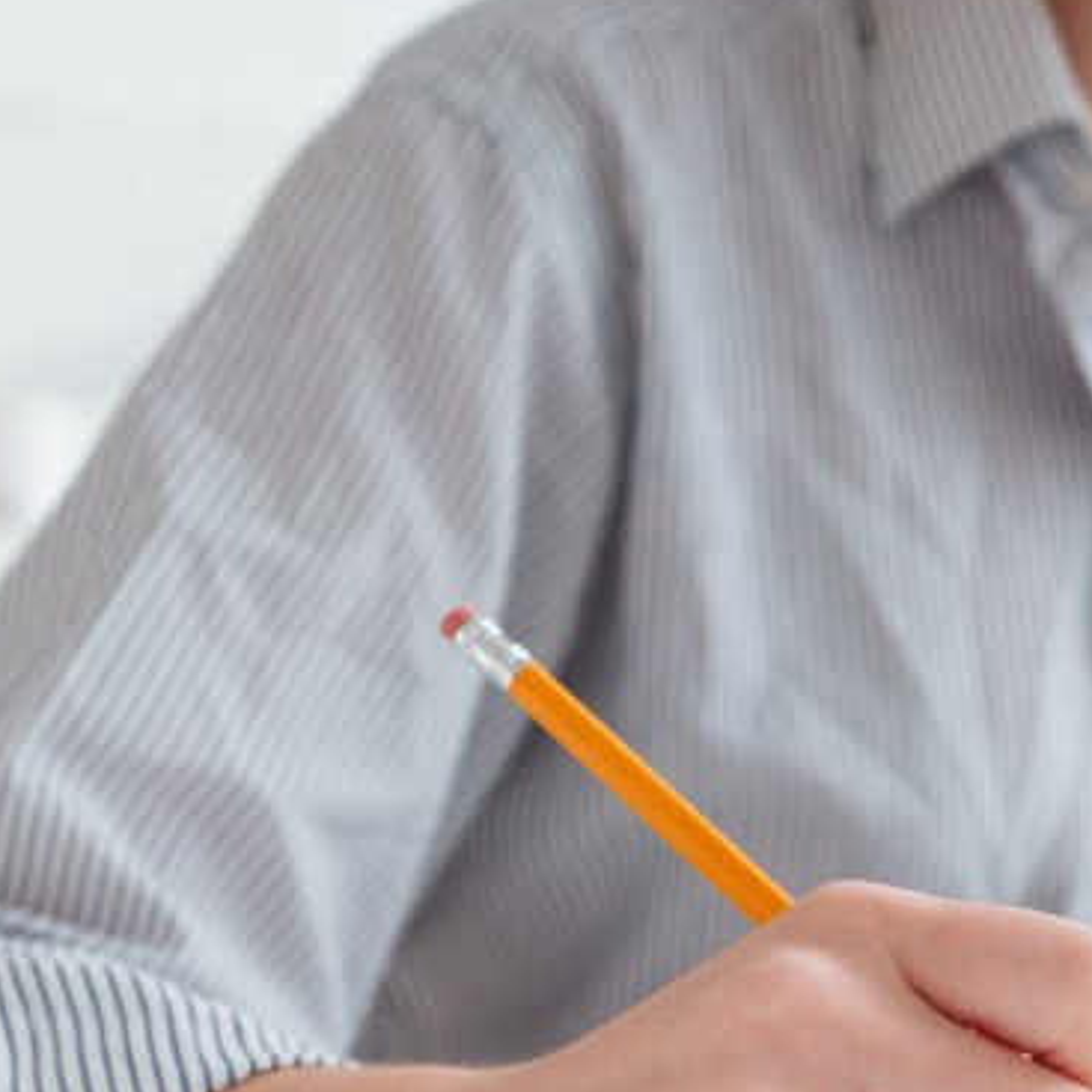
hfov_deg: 17.1
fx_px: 3569
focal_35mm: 100
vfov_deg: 17.4
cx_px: 997
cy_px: 650
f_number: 3.5
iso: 160
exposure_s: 1/320
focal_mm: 40
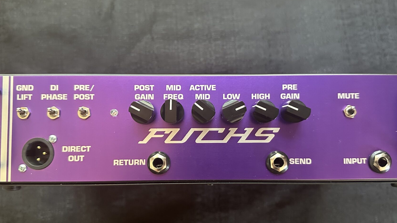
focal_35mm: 32
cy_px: 111
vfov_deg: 36.7
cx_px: 202
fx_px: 337
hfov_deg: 61.0
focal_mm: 6.86
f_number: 1.78
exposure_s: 1/54
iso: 1000
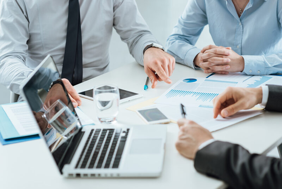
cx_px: 141
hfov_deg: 23.9
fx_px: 666
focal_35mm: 85
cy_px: 94
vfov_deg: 16.1
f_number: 3.5
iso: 100
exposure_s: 1/100
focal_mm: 85
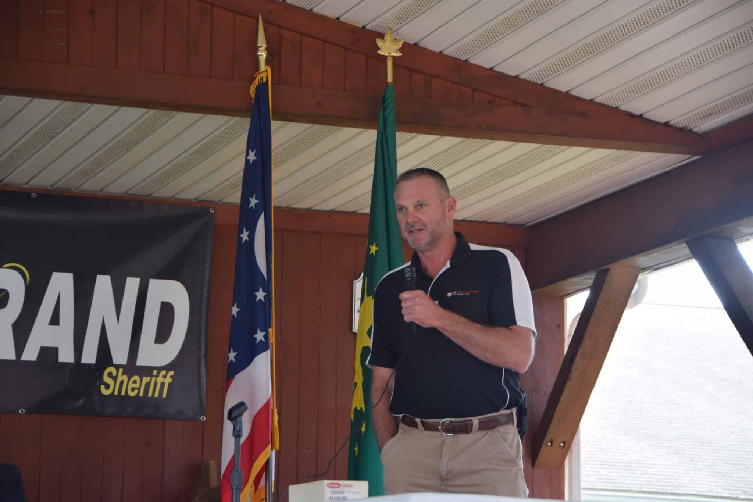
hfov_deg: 17.1
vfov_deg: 11.4
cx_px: 376
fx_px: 2510
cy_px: 251
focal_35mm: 120
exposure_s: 1/125
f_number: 6.3
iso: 400
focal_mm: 80
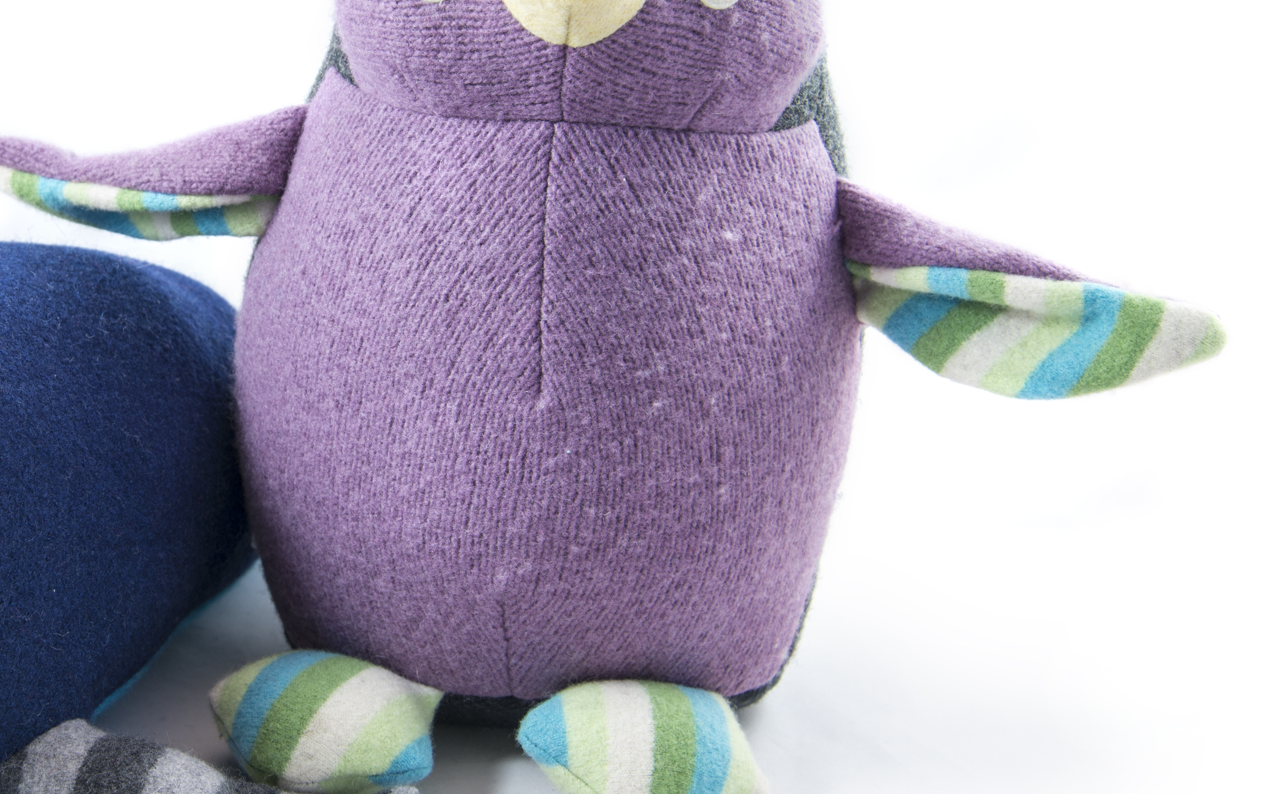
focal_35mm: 92
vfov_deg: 14.2
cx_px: 286
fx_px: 3184
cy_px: 317
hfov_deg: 22.3
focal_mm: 52
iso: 50
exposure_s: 1/5
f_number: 5.6
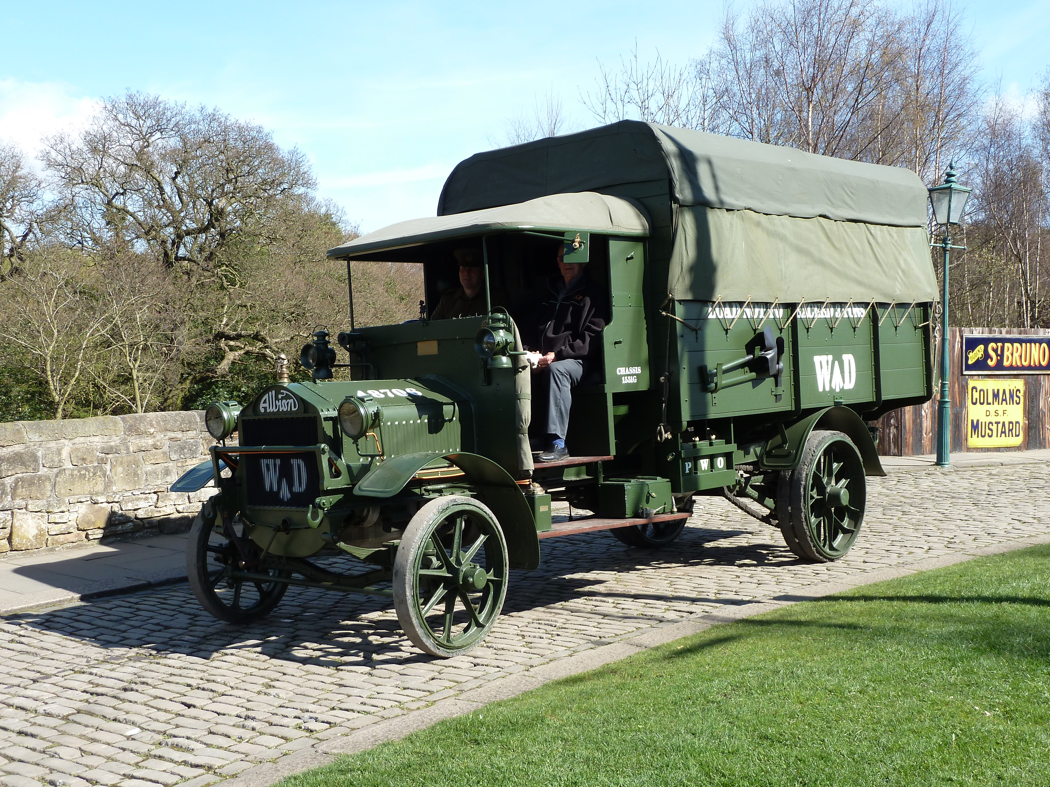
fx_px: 1274
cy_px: 394
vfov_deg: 34.3
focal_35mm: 42
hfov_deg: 44.8
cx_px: 525
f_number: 4
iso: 80
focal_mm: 6.9
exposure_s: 1/250
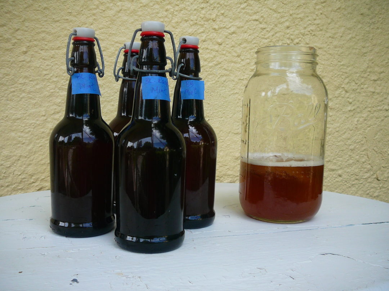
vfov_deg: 40.7
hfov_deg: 52.6
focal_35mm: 35
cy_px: 146
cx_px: 194
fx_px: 393
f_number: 2.8
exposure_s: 1/200
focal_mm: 5.2
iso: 80
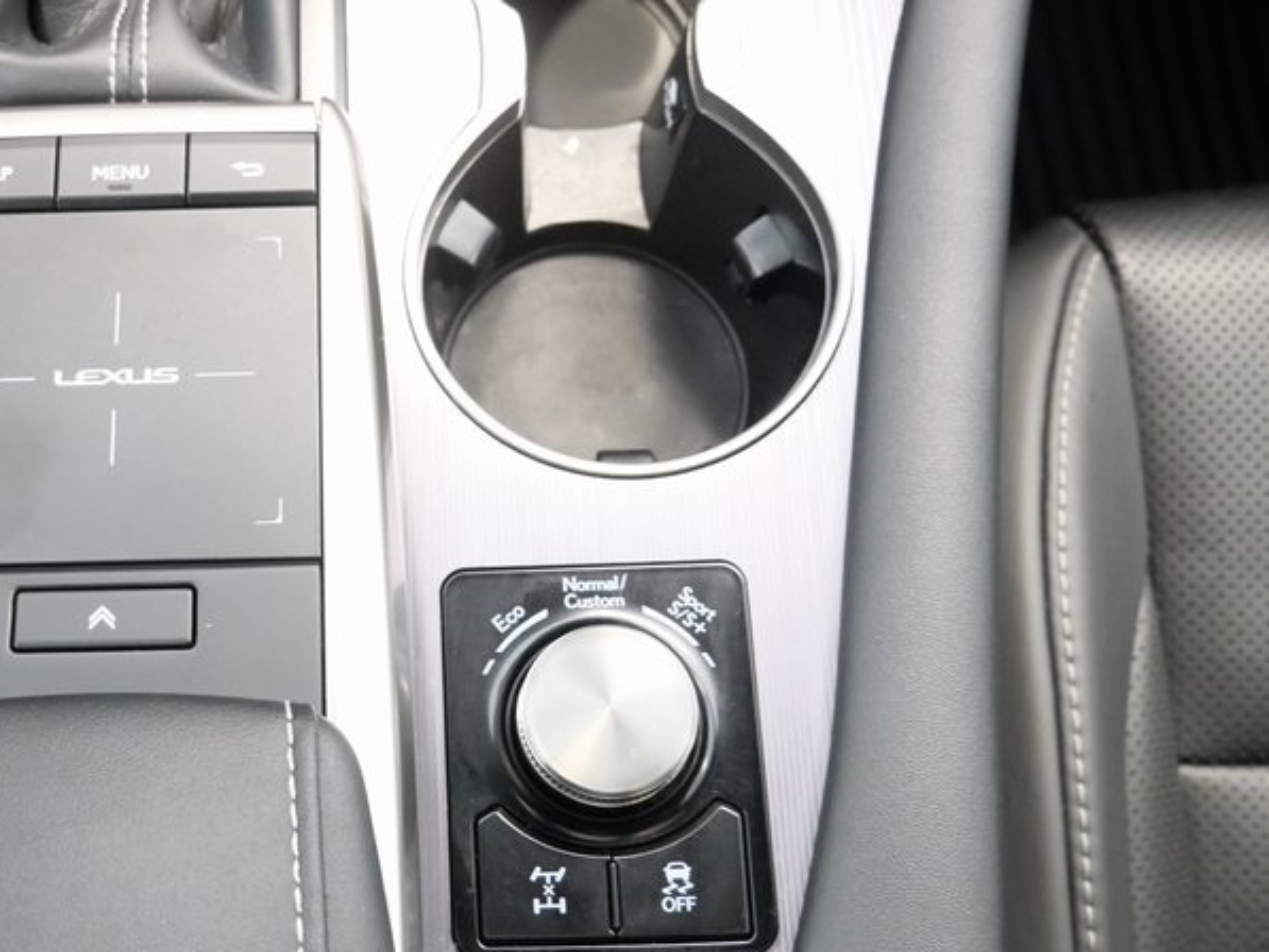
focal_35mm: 48
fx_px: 1760
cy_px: 442
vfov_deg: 30.3
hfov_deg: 38.8
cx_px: 344
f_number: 3.6
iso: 3200
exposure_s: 1/10
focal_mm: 14
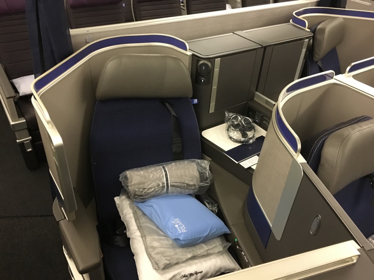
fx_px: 313
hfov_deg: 61.7
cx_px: 187
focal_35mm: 29
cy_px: 140
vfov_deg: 48.2
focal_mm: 4.15
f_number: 2.2
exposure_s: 1/17
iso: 320
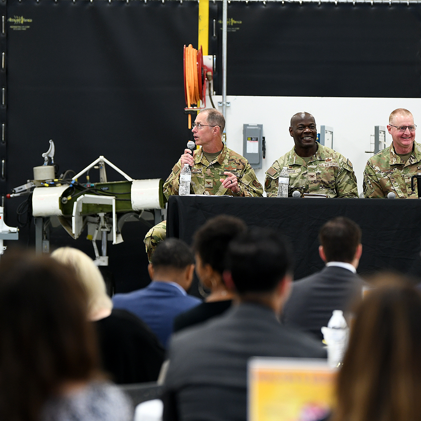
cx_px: 175
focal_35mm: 179
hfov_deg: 9.8
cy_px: 211
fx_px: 2463
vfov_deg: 9.8
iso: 800
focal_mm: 140
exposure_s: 1/80
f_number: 3.2
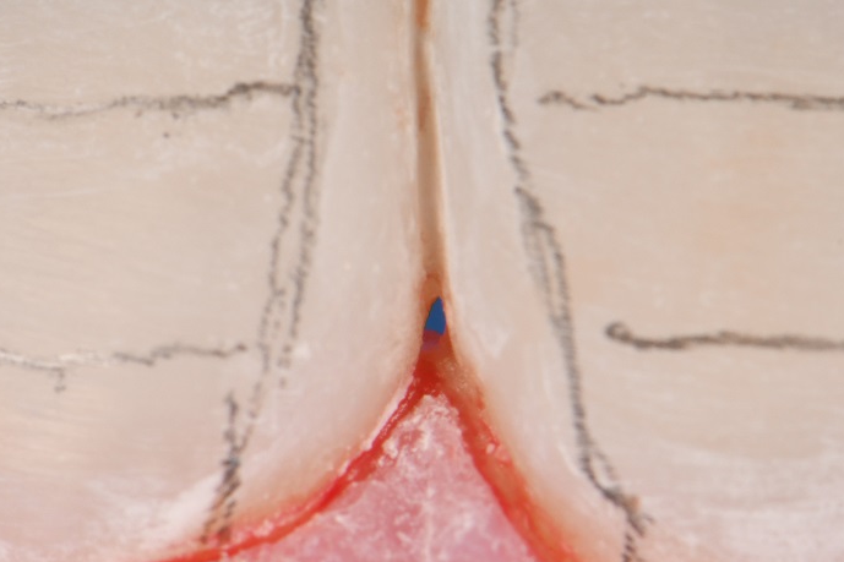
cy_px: 176
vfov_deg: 4.5
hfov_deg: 6.7
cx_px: 461
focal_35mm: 308
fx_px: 7219
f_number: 32
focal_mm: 105
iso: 200
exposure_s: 1/200
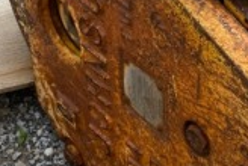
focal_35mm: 102
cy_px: -26
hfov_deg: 19.0
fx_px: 704
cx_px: 290
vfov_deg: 13.2
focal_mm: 4.25
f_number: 1.8
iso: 32
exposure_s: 1/1484
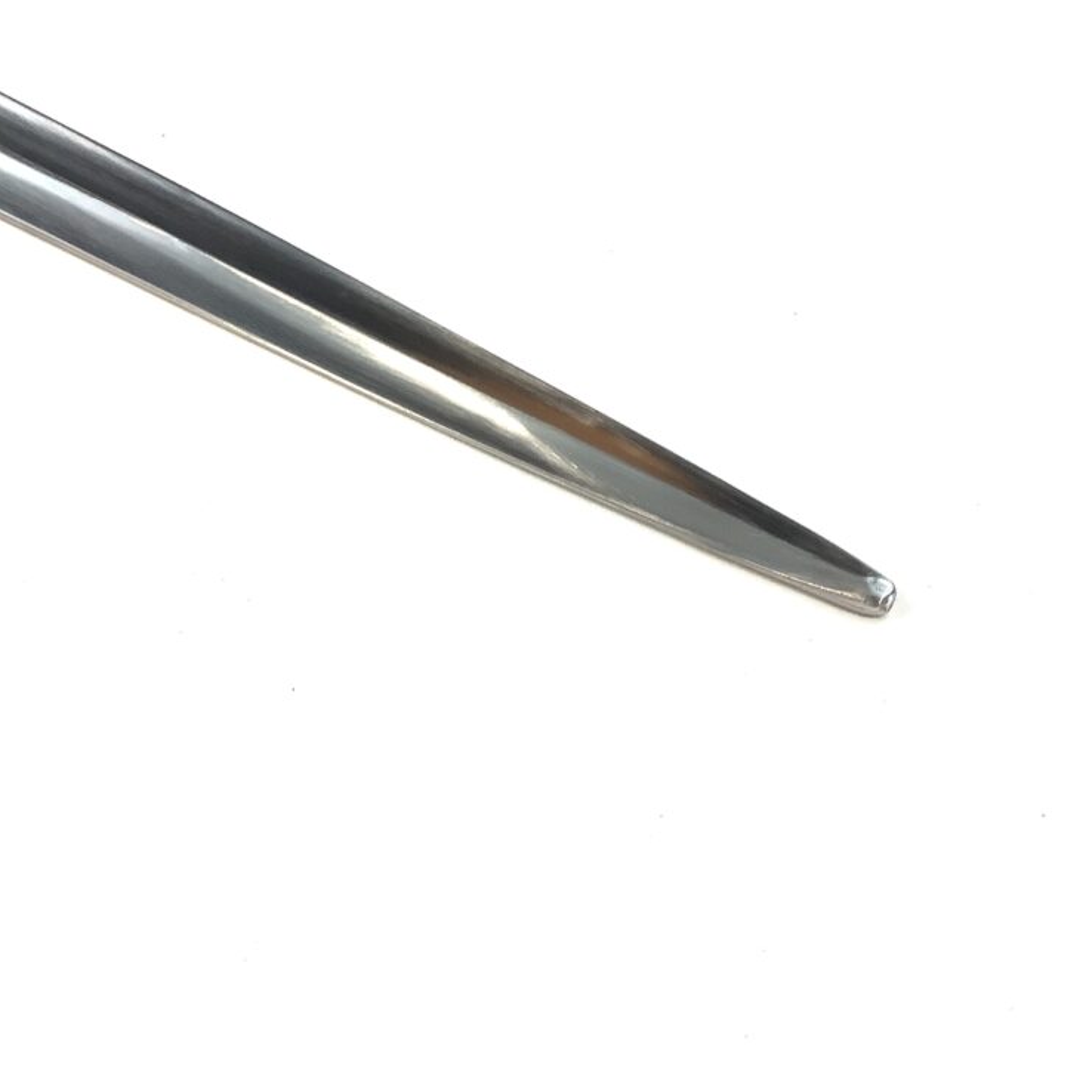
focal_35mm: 38
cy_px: 547
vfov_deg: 43.9
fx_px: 1356
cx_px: 567
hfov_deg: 43.9
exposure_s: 1/60
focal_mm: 3.3
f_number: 2.4
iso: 200
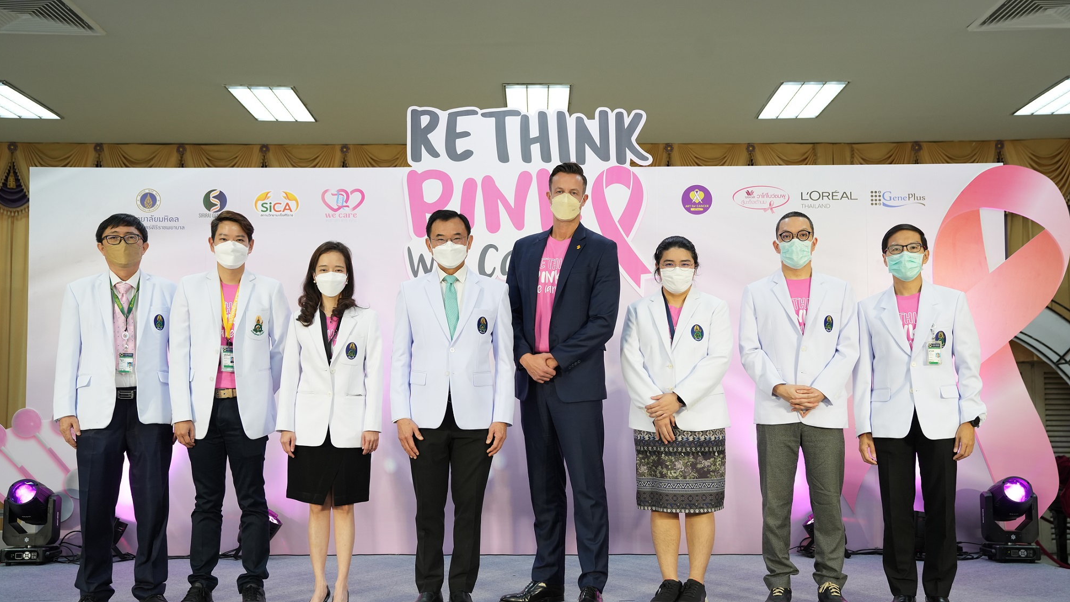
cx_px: 534
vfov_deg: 28.3
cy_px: 340
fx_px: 1192
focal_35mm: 42
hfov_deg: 48.4
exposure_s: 1/100
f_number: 4
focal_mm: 40
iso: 1000
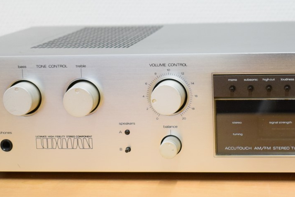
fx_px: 778
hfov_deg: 21.3
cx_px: 217
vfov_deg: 14.4
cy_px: 98
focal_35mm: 95
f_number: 4.2
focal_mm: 30
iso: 1800
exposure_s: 1/125
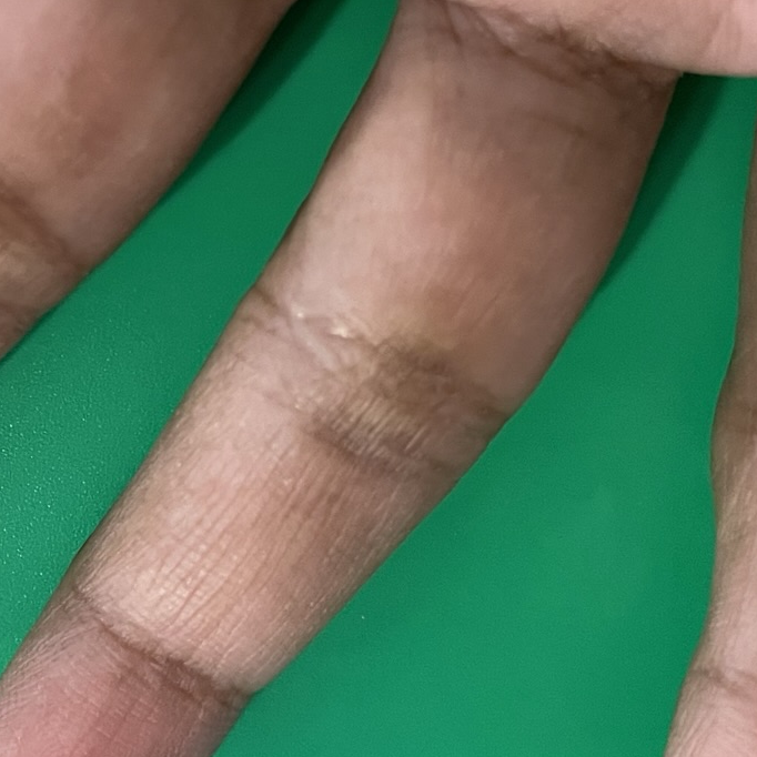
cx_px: -29
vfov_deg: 25.0
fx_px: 1707
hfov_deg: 23.7
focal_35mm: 69
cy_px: 388
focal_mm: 4.2
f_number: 1.6
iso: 400
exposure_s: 1/40
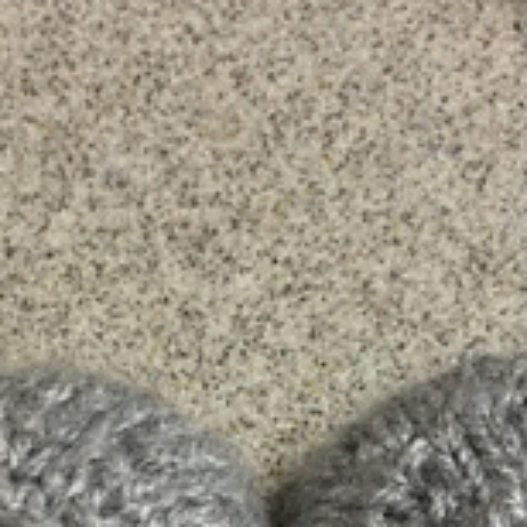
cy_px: 515
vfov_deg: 20.3
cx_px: 229
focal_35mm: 83
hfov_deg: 20.9
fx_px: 1430
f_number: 2.2
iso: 100
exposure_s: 1/15
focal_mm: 4.15
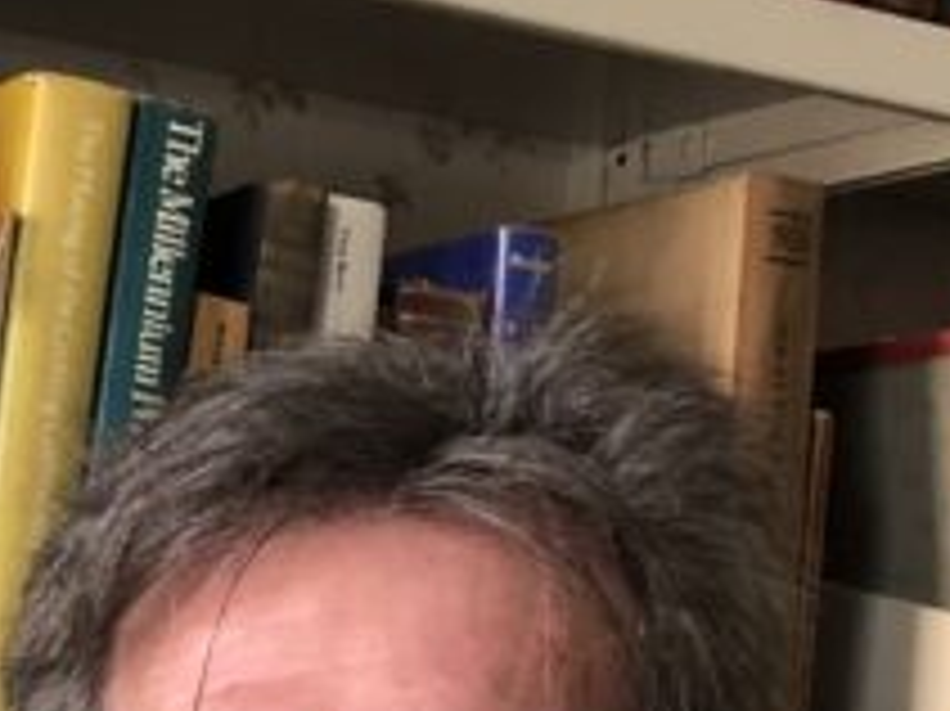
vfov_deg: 9.9
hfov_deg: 14.4
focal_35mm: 136
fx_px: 3730
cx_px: 212
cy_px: 1570
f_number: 1.8
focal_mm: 3.99
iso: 40
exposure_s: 1/17
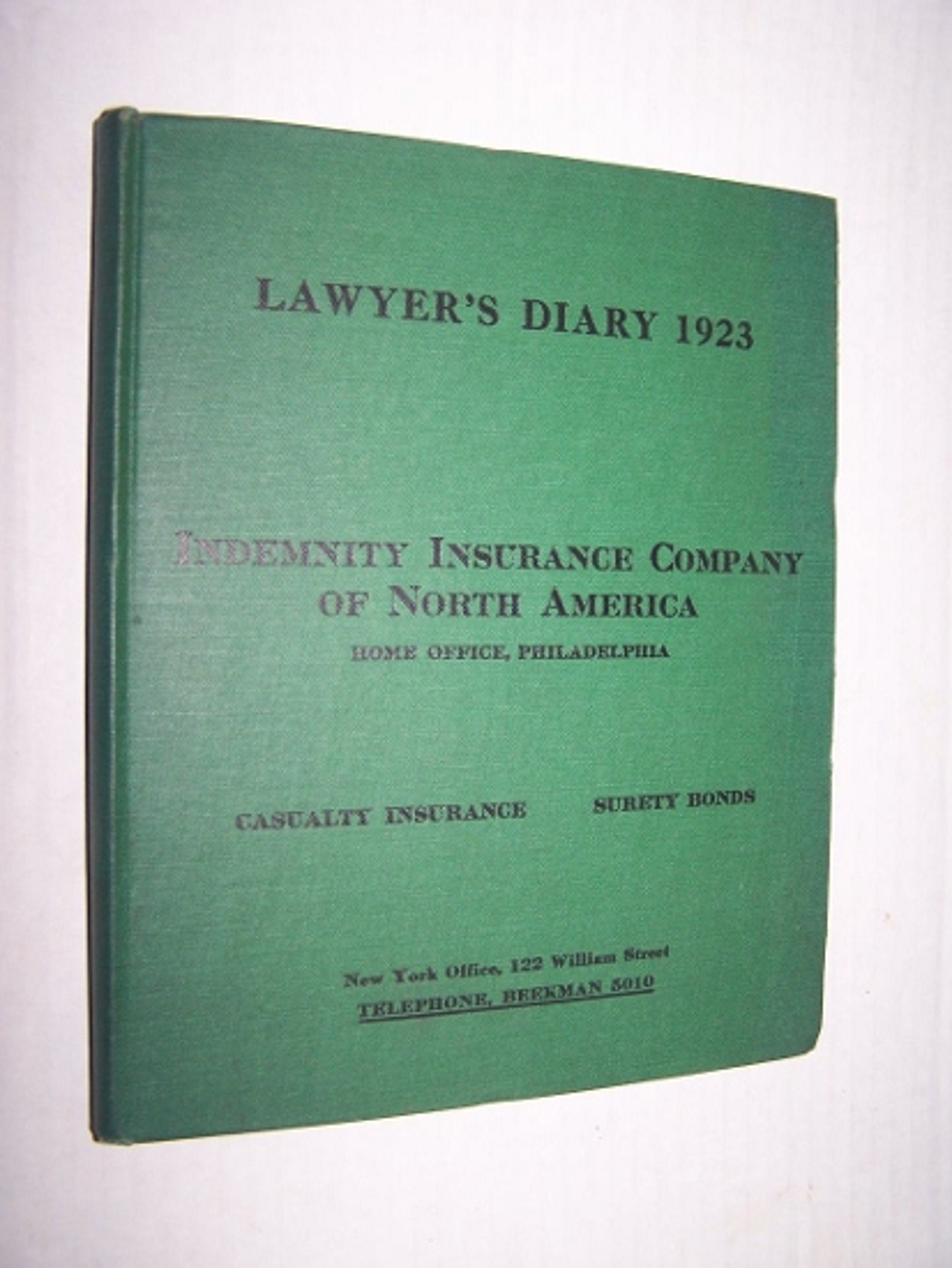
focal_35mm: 38
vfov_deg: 49.0
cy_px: 634
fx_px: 1392
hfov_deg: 37.7
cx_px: 476
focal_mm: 6.3
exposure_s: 1/60
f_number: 2.8
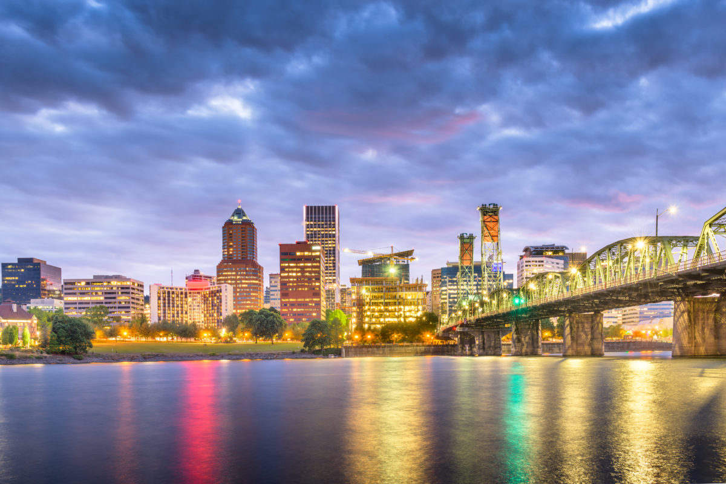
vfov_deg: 41.1
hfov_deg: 58.7
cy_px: 242
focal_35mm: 32
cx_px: 363
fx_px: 645
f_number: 10
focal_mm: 32
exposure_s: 30
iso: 100
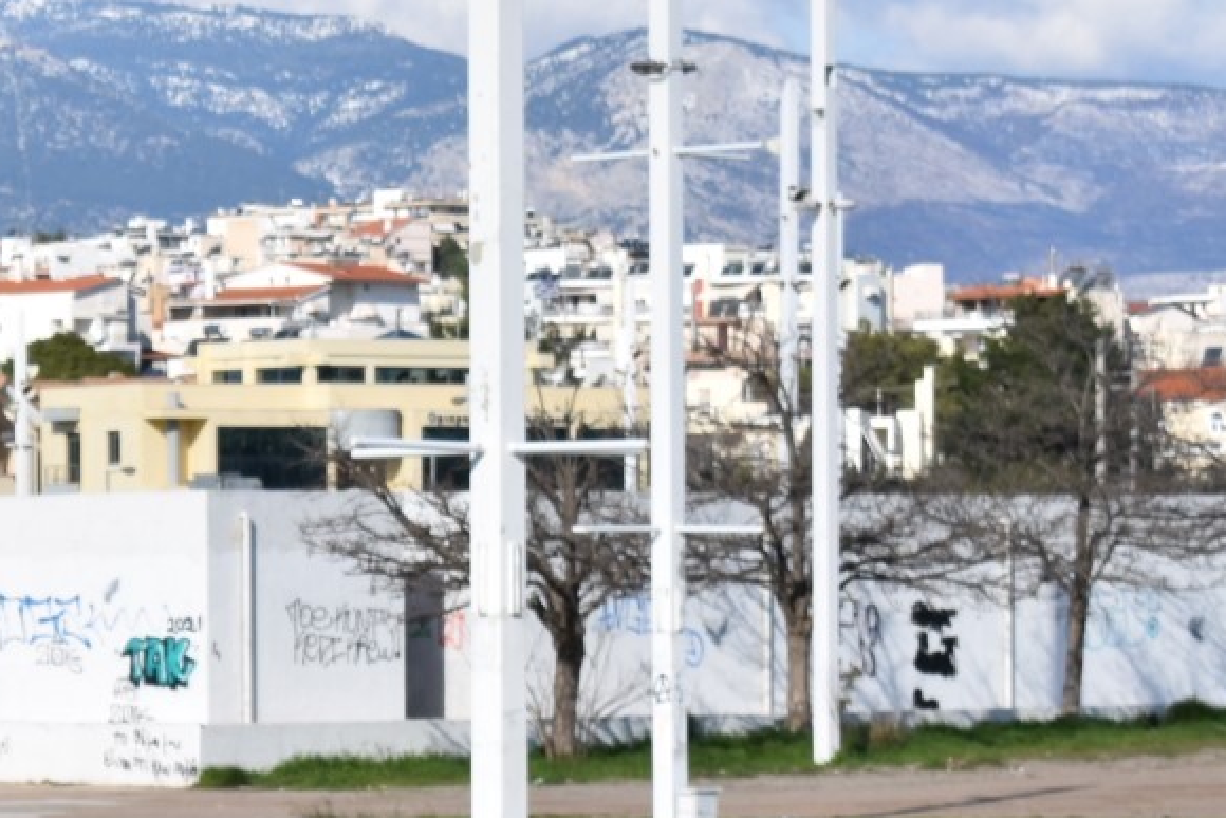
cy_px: 698
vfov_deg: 6.0
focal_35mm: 230
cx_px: -302
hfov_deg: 8.8
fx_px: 7848
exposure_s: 1/500
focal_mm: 55
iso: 200
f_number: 10
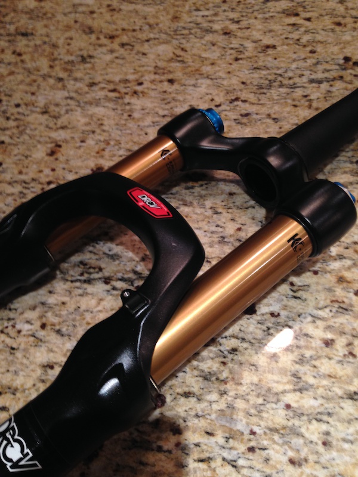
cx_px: 179
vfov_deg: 55.4
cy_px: 238
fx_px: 455
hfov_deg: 42.9
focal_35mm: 33
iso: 80
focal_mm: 4.12
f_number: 2.4
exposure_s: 1/20
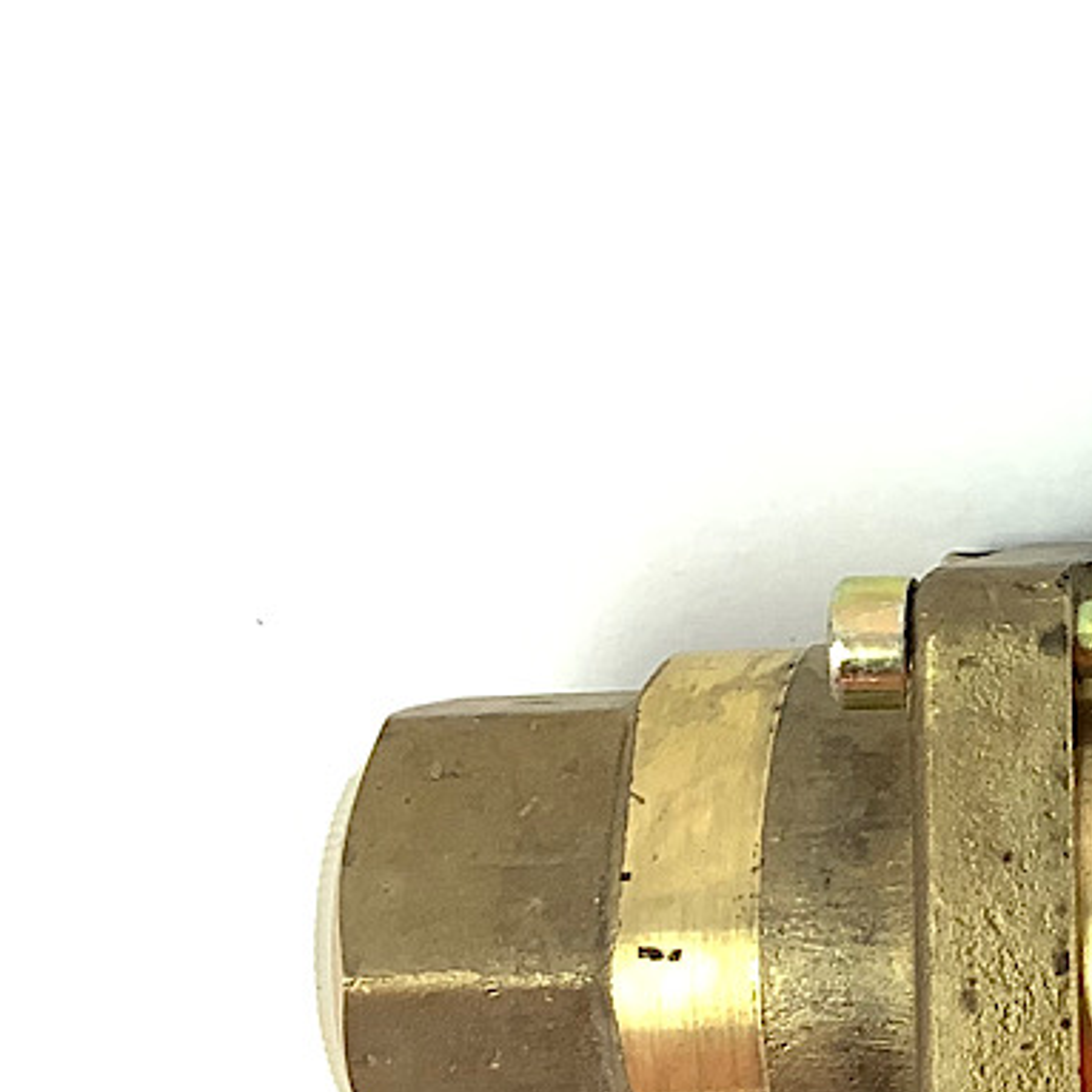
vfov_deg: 20.4
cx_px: 1587
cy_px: 508
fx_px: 3034
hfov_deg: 18.3
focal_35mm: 85
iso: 100
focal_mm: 3.3
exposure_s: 1/50
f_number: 2.4
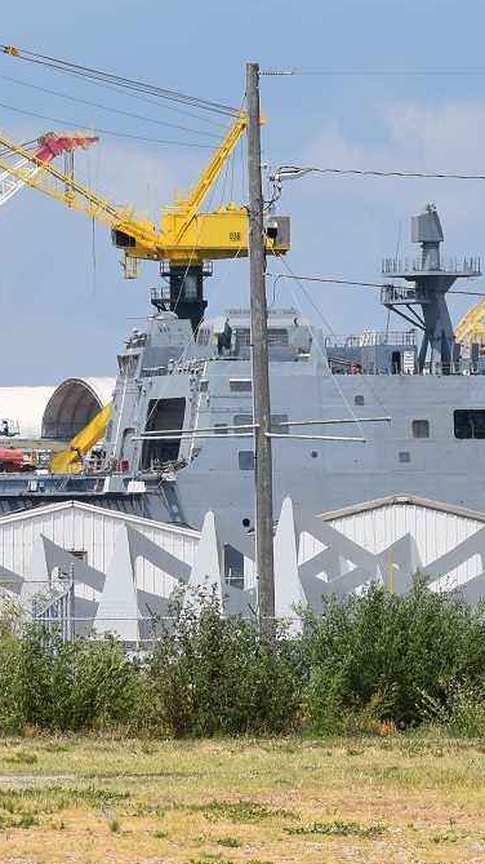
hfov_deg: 3.7
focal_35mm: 329
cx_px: 560
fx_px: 7527
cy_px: 296
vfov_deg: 6.6
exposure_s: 1/500
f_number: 8
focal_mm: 70
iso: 100
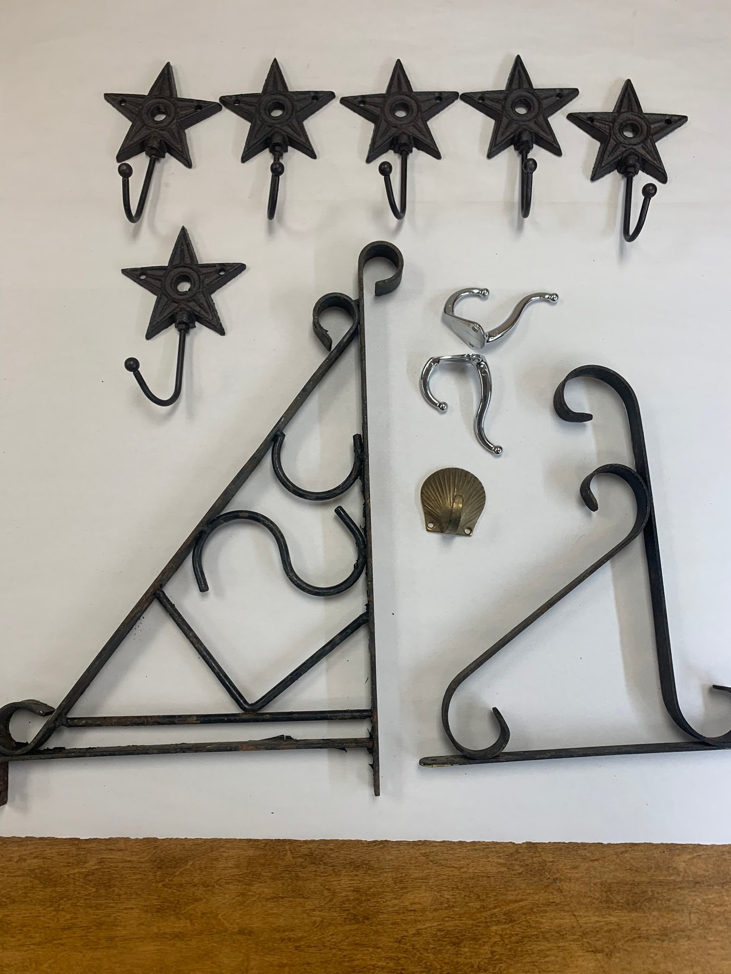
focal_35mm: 26
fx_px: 732
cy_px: 487
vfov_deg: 67.3
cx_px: 366
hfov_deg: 53.1
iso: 64
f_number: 1.8
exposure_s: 1/120
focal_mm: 4.25
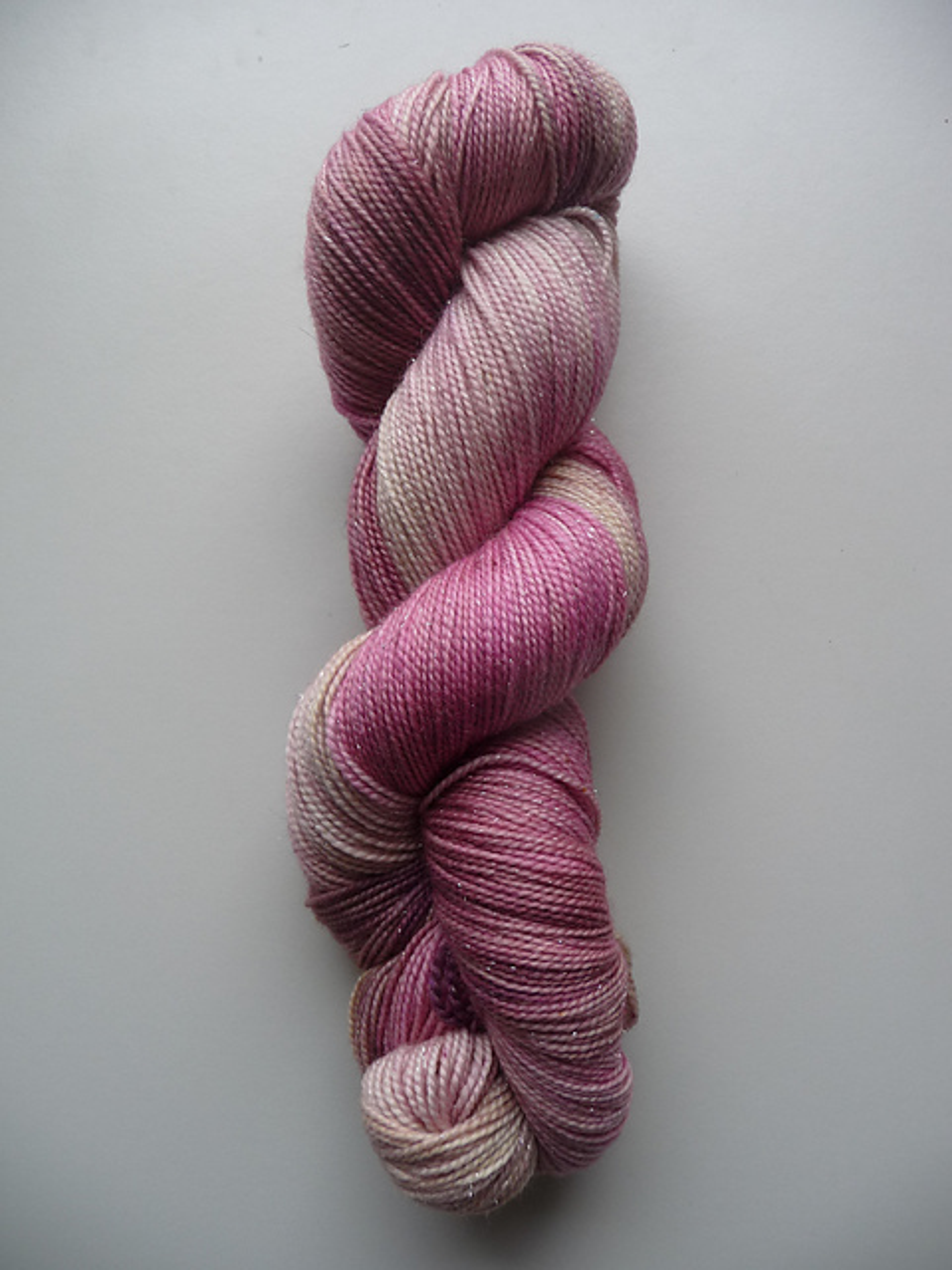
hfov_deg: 49.7
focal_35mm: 28
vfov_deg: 63.4
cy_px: 635
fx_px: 1027
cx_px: 476
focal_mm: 4.7
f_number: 3.3
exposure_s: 1/40
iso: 100
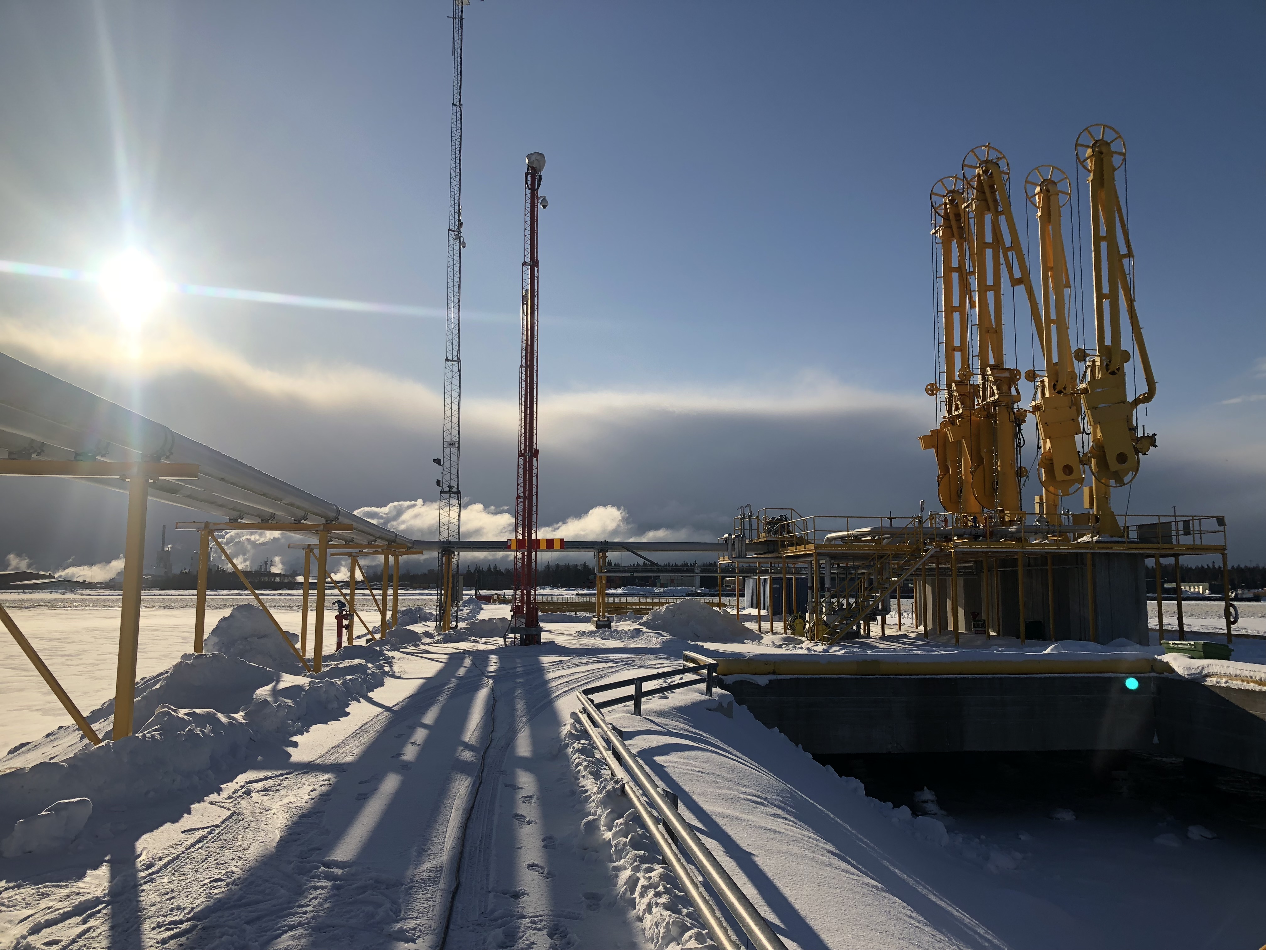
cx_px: 633
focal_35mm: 28
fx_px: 1024
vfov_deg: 49.7
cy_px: 475
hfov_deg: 63.4
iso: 25
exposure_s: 1/6024
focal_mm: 3.99
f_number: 1.8
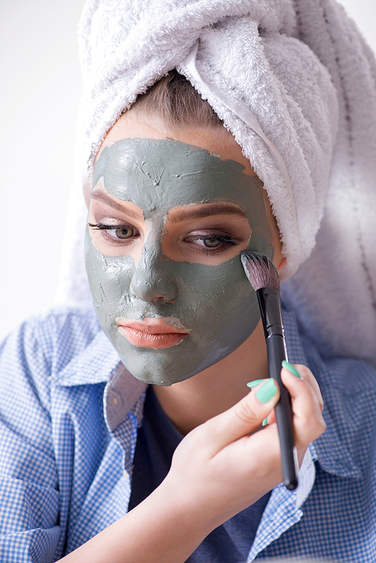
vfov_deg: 19.4
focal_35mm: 105
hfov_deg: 13.1
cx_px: 188
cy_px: 282
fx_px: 1643
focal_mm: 105
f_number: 5
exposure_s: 1/125
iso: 160
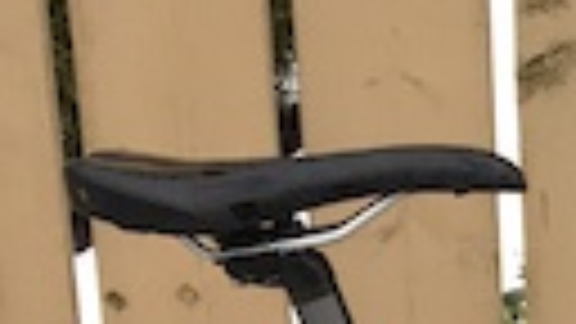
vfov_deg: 5.7
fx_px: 3009
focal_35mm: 197
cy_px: 1017
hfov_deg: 10.4
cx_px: 972
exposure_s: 1/120
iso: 32
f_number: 2.2
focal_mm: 4.15
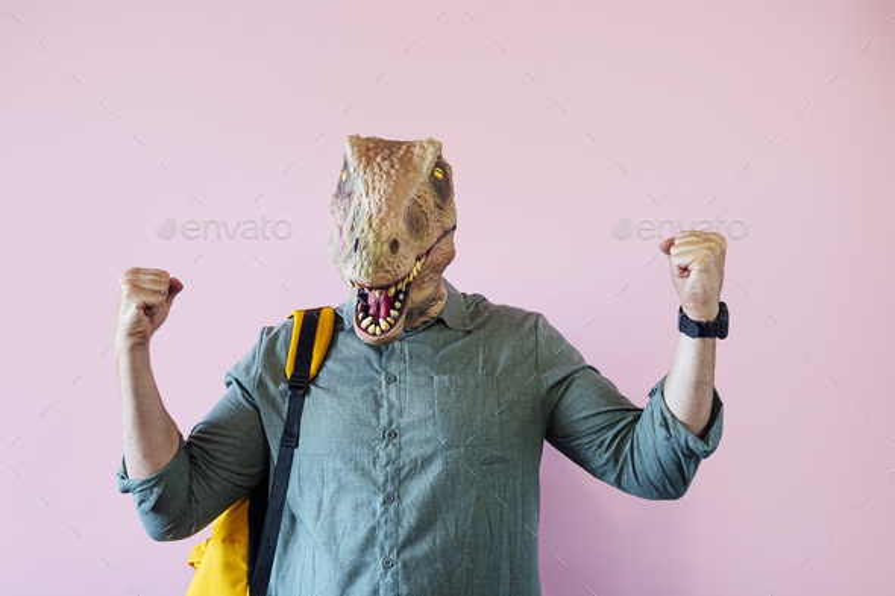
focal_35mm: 38
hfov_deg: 51.3
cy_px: 298
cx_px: 448
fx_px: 932
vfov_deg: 35.5
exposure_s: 1/40
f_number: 4.5
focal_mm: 25
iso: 640
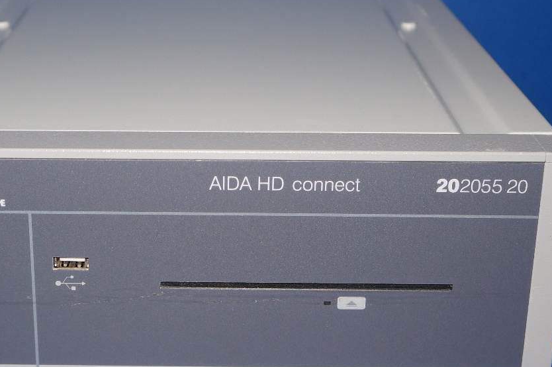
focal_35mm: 72
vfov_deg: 18.9
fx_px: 1102
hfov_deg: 28.0
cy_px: 196
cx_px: 195
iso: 400
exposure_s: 1/60
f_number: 4
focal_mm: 25
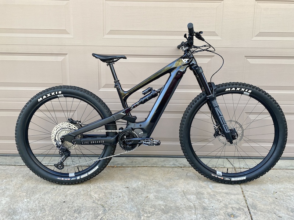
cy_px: 110
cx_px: 147
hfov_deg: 67.3
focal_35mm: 26
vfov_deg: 53.1
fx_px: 221
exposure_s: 1/122
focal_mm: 4.25
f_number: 1.8
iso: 64
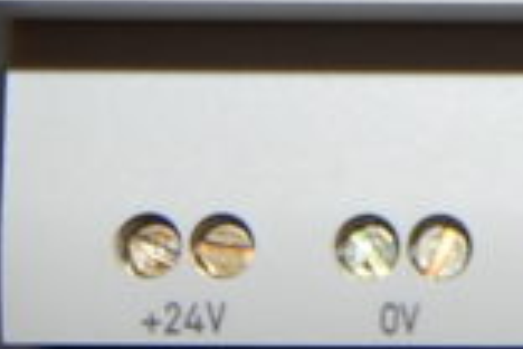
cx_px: 738
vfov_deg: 6.5
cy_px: -317
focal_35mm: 207
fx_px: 3007
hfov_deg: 9.7
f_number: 4.2
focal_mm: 28
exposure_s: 1/60
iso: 220
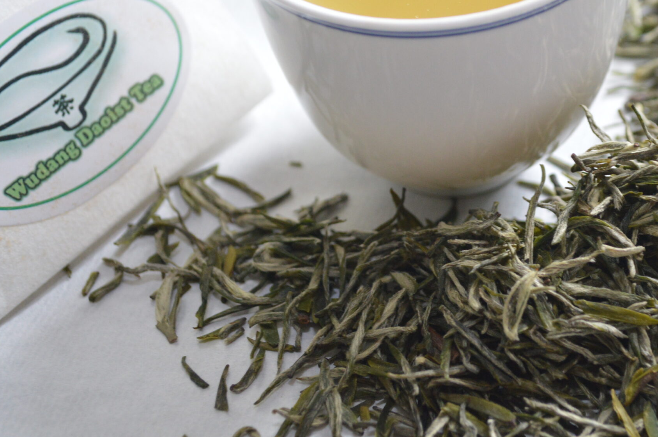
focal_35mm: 91
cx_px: 465
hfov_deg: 22.3
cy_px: 129
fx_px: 1662
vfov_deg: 15.0
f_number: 5.3
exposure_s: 1/60
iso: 1000
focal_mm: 40
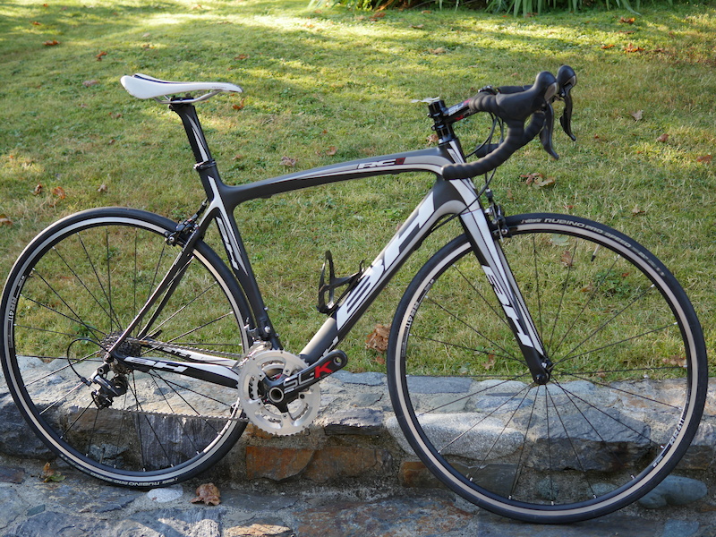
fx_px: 1241
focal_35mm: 60
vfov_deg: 24.4
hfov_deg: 32.2
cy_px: 268
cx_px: 358
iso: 200
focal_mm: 30
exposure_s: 1/125
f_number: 3.2
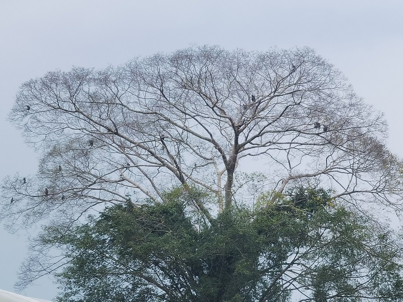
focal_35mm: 256
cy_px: 151
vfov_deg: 5.8
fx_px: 2980
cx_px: 202
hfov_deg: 7.7
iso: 80
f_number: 3.4
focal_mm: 14.46
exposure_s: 1/120
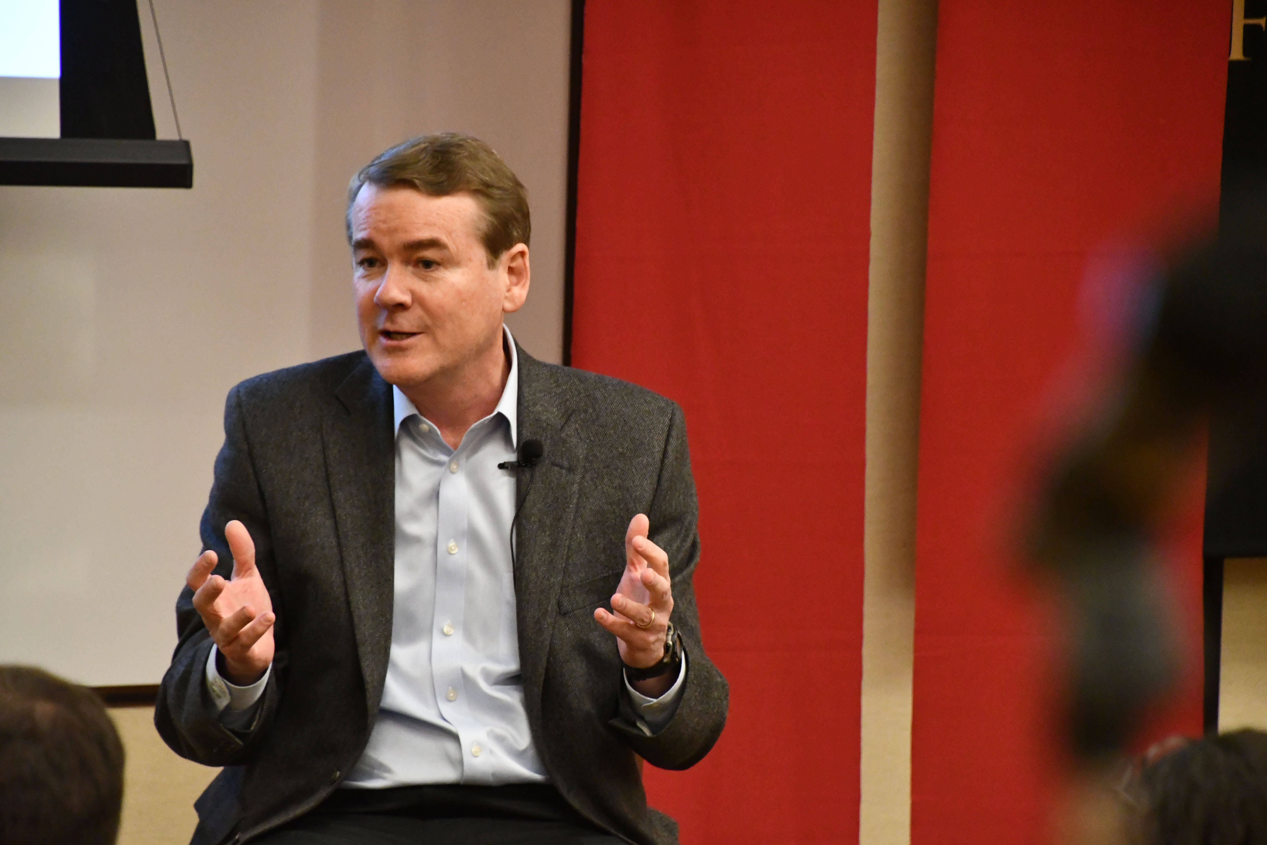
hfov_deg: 7.9
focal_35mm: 262
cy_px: 422
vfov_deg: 5.2
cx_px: 634
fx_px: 9220
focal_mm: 175
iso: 5600
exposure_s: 1/125
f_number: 6
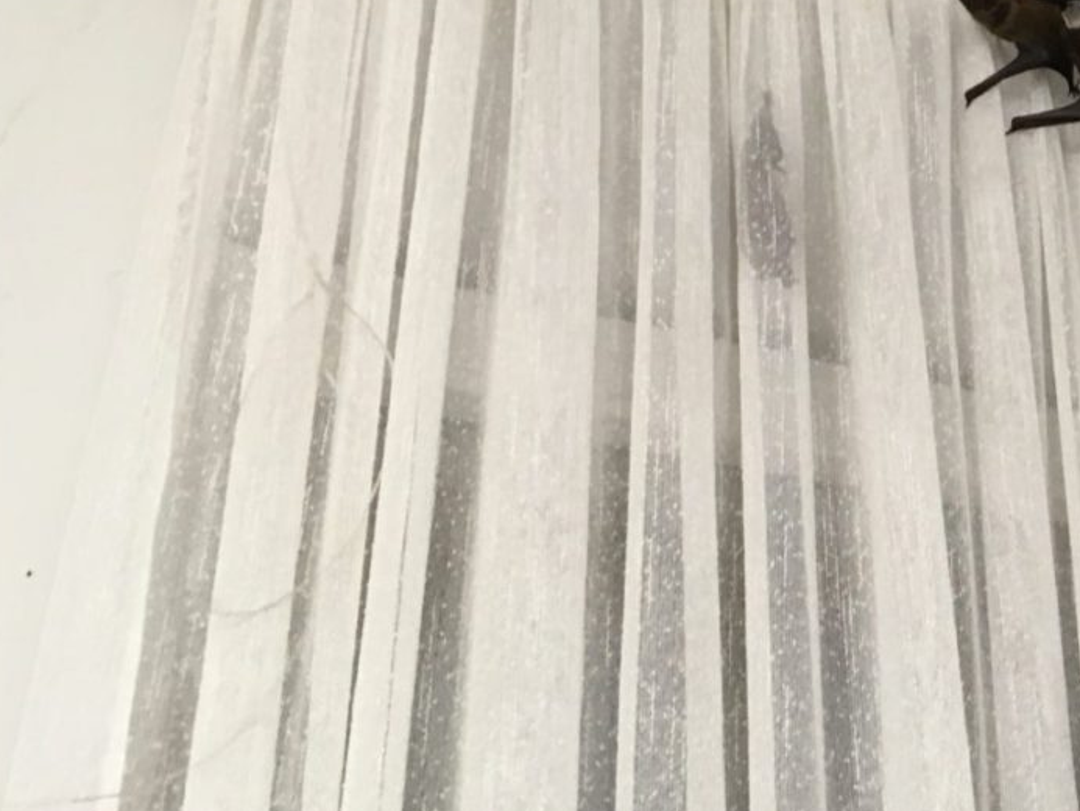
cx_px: 1286
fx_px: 2340
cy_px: 84
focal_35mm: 75
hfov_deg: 23.8
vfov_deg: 19.3
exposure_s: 1/33
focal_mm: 4.15
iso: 125
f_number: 2.2
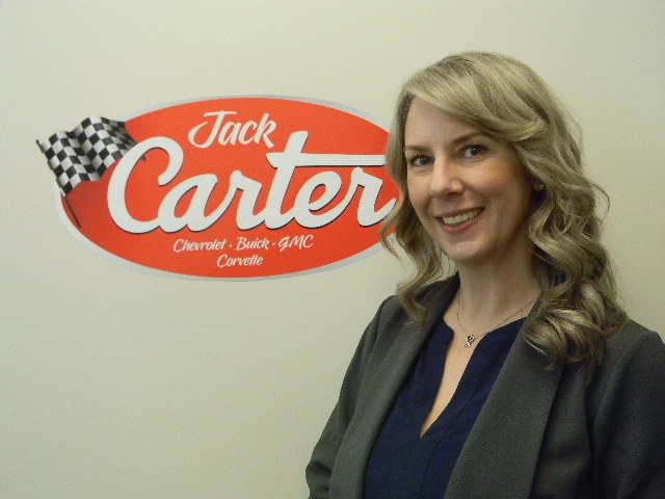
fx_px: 1076
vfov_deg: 26.1
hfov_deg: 34.3
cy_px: 250
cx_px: 332
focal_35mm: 56
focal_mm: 10.1
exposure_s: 1/18.5
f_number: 4.1
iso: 200
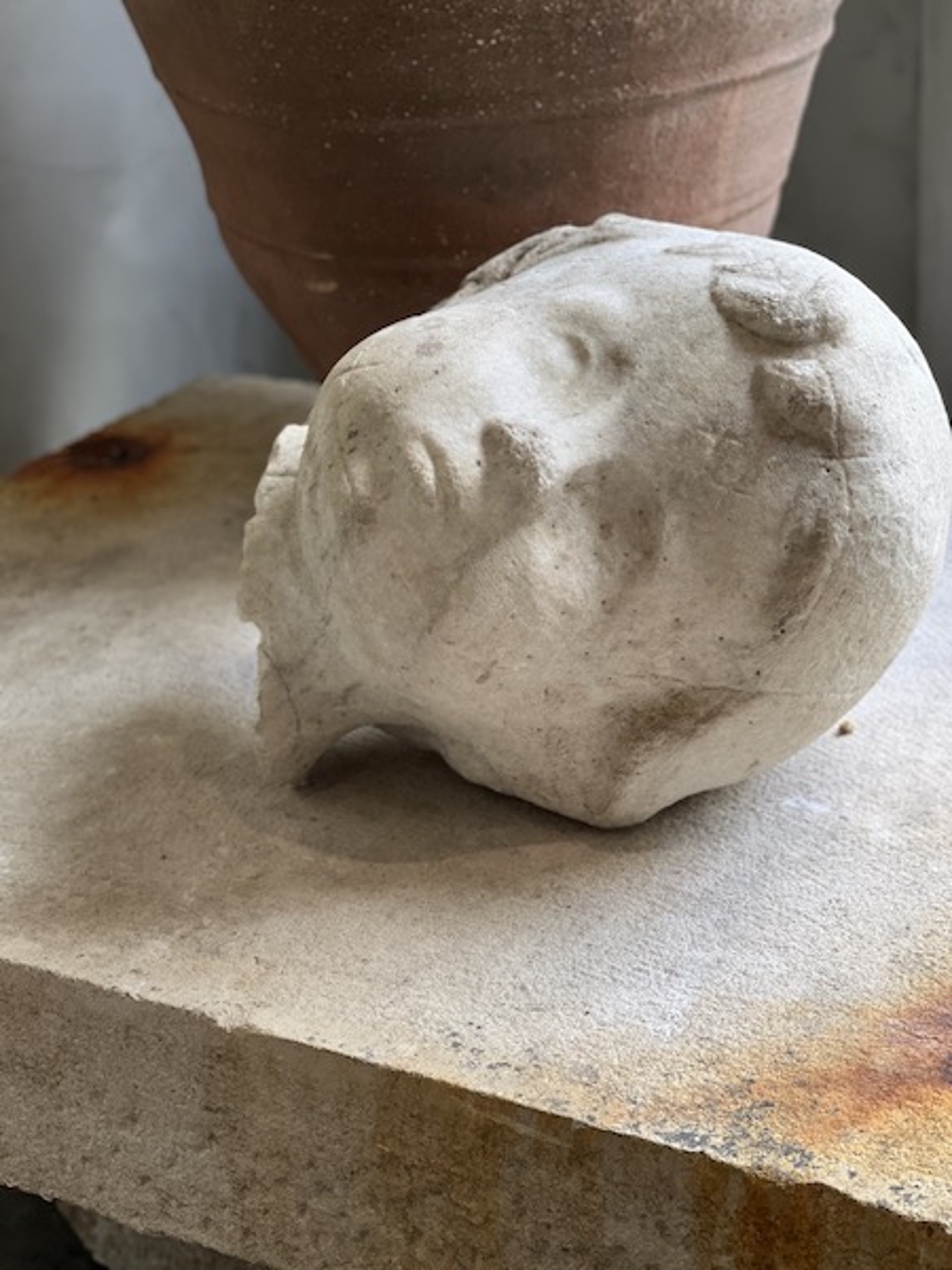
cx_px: 476
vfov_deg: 25.3
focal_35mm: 77
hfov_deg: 19.1
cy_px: 635
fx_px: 2824
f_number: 2.8
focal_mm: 9
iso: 160
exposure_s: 1/60
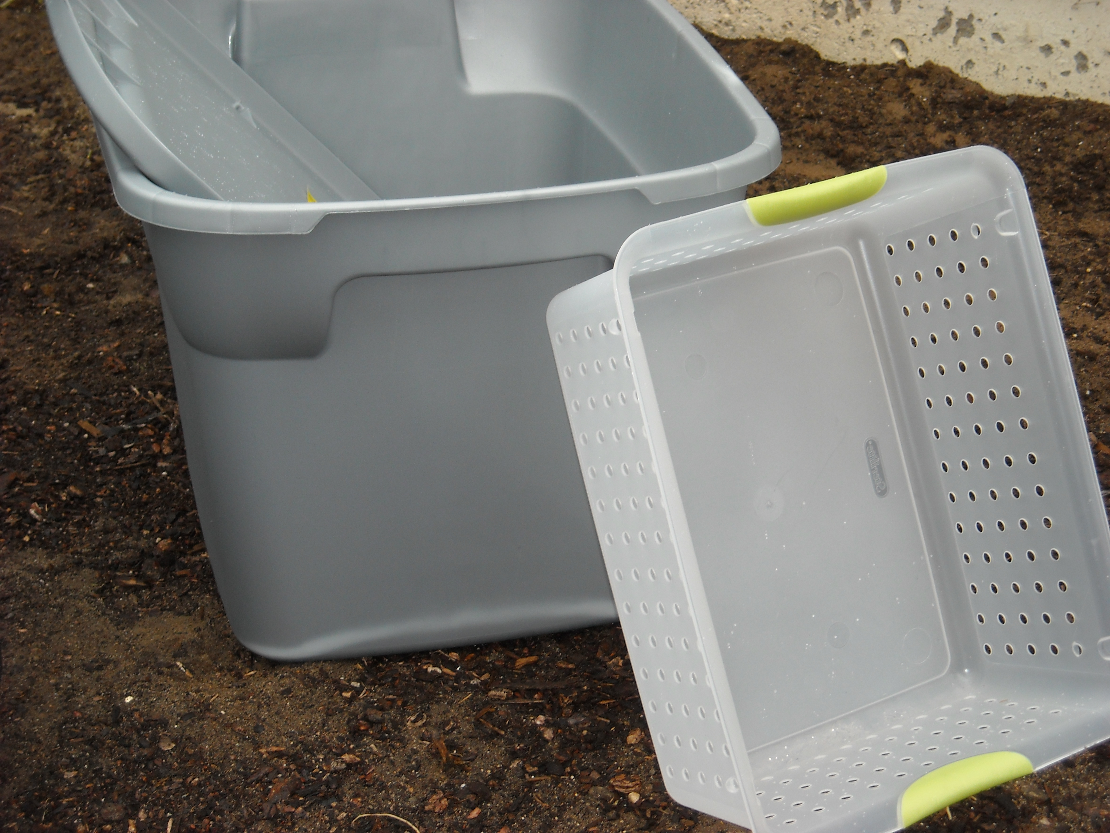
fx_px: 2437
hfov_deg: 25.7
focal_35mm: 76
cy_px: 416
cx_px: 555
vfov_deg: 19.4
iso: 100
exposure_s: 1/125
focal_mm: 12.3
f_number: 3.9
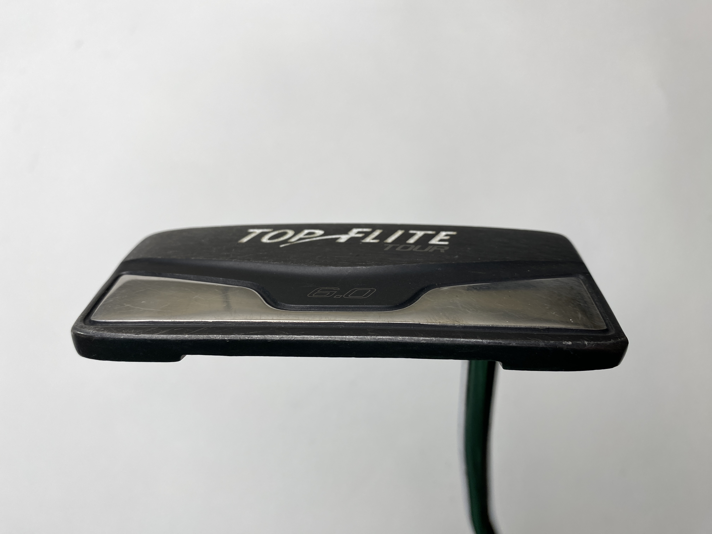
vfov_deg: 53.1
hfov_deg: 67.3
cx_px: 356
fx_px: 535
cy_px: 267
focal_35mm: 26
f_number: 1.8
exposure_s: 1/386
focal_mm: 4.25
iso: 32
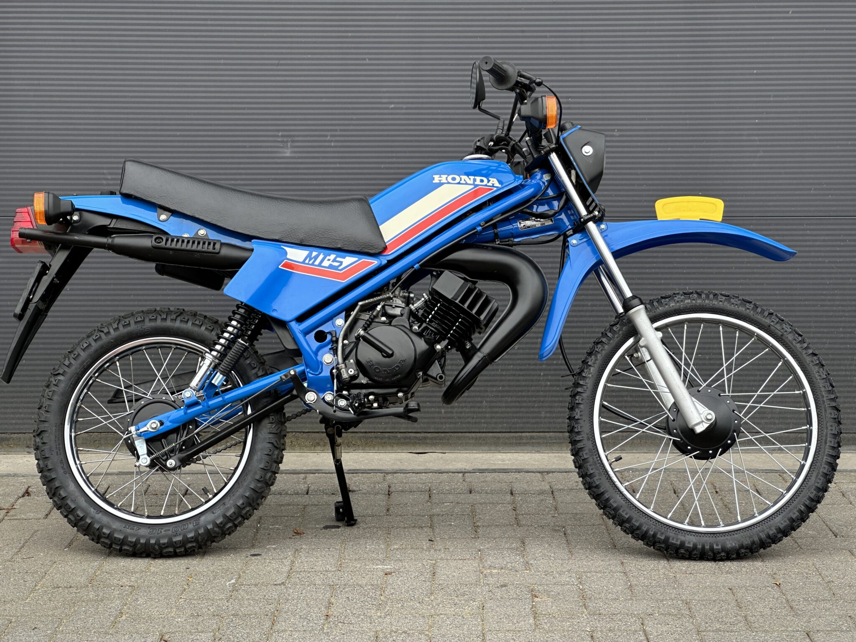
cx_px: 428
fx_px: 1904
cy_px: 321
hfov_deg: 25.3
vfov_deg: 19.1
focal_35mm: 77
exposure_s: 1/99
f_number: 2.8
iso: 50
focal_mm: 9
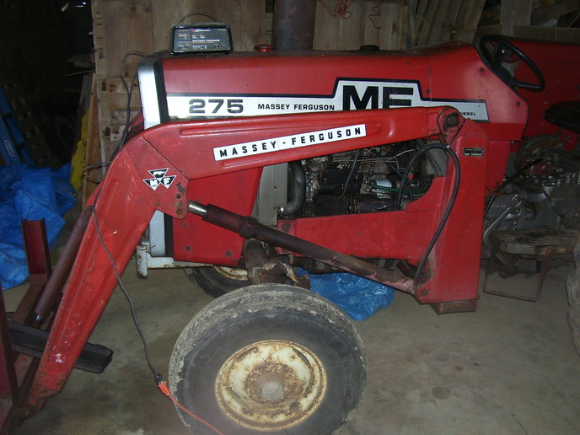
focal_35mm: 34
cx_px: 290
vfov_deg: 41.8
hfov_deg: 54.0
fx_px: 570
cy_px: 218
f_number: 2.7
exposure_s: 1/60
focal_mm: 5.6
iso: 80
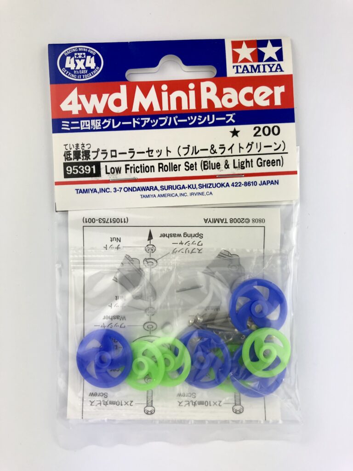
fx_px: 381
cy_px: 236
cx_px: 176
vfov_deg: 63.4
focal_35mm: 28
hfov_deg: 49.7
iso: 20
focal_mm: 4
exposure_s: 1/308
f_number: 1.8
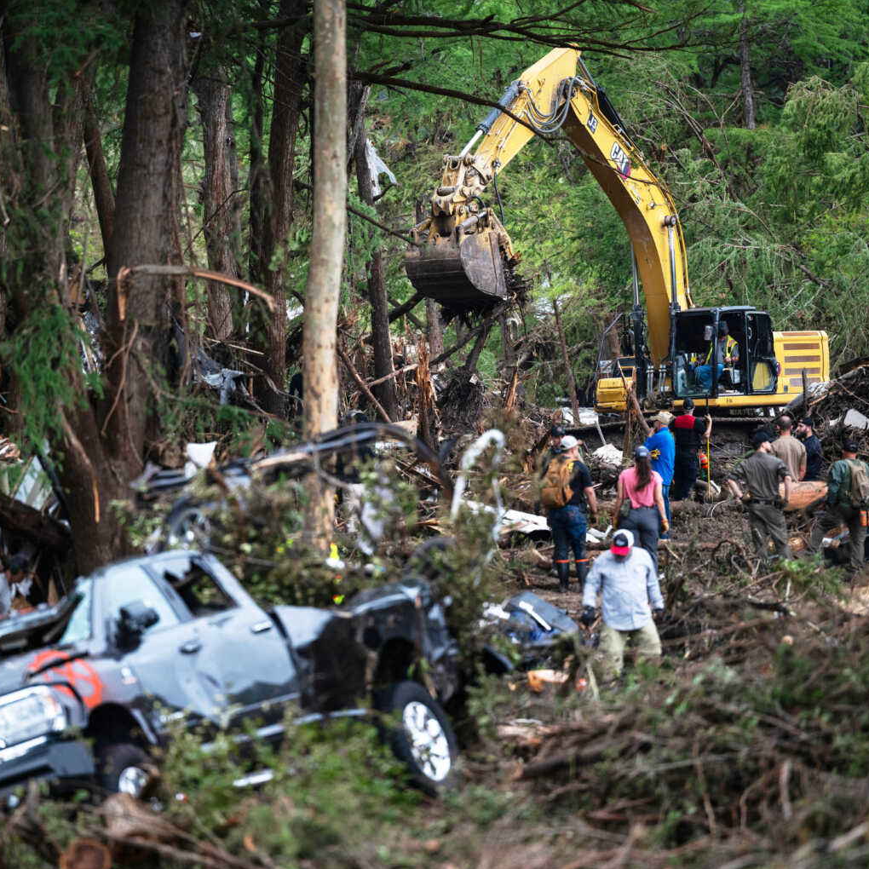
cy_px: 435
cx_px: 375
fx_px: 7271
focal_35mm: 256
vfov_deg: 6.8
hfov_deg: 6.8
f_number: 2.8
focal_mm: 200
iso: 400
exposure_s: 1/2500
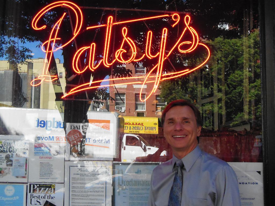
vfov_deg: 32.2
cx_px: 138
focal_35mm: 45
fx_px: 357
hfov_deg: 42.1
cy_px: 103
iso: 1600
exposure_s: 1/1000
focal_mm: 8
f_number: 4.4
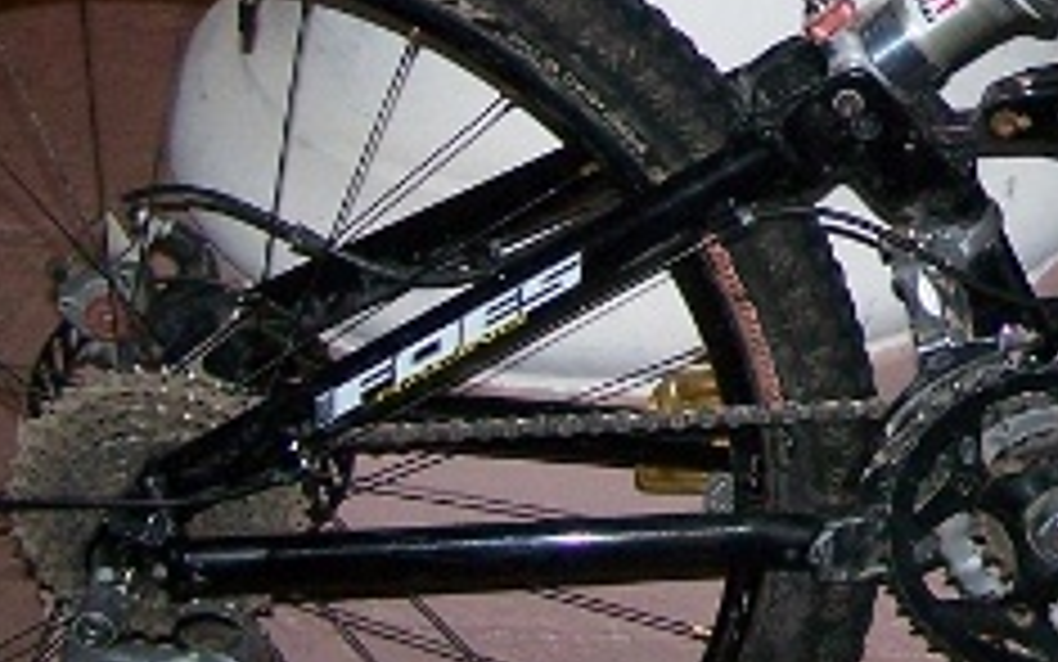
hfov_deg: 14.6
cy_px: -97
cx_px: 1351
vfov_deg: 9.5
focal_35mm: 137
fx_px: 3951
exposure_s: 1/60
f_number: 2.8
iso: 200
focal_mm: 6.3
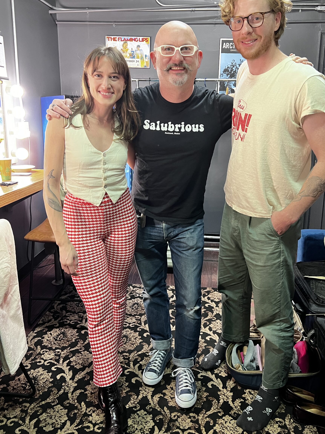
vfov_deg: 61.5
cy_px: 196
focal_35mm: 29
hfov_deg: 48.1
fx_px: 363
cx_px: 181
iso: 250
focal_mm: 5.7
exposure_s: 1/60
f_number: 1.5
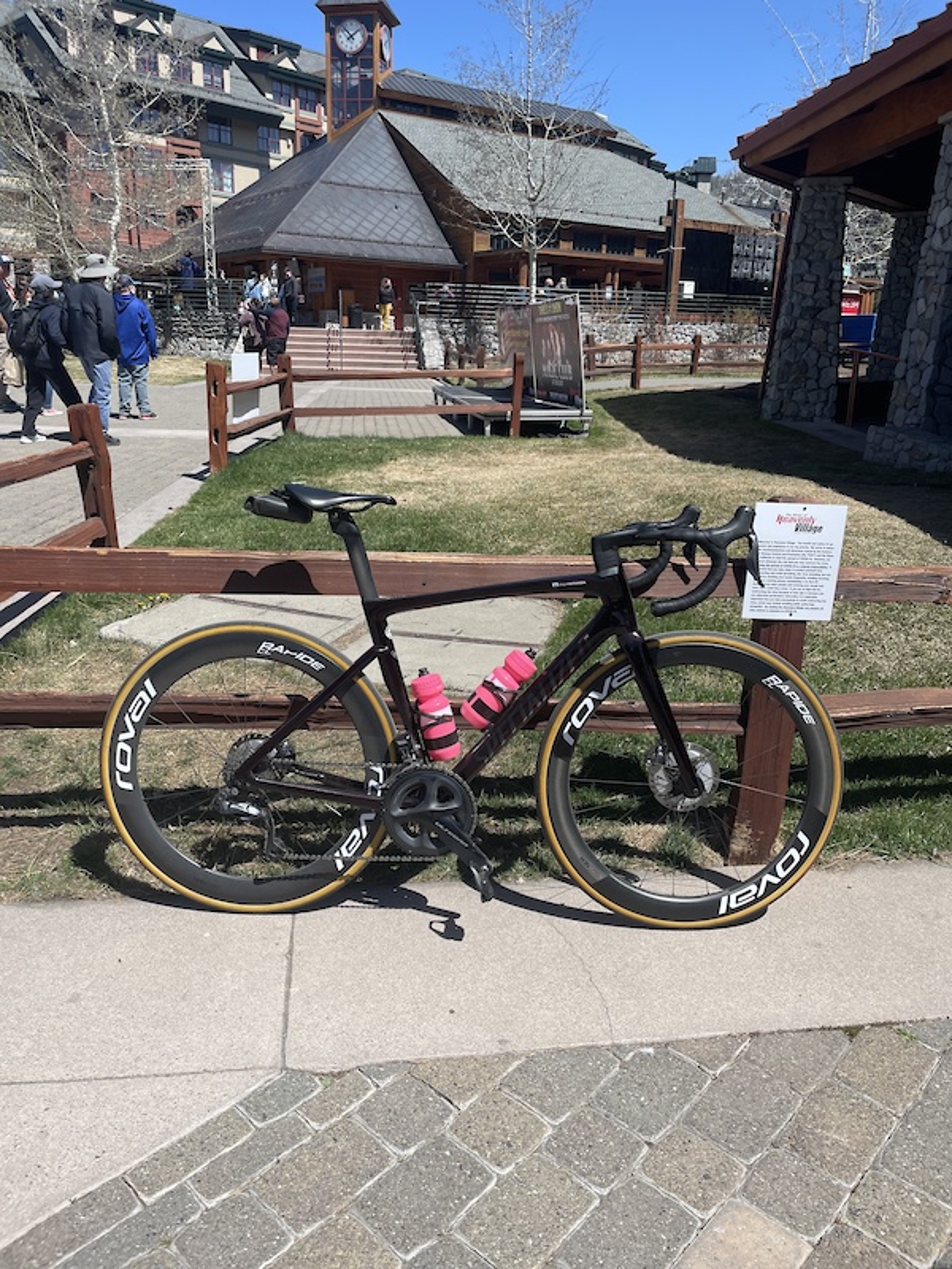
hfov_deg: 53.1
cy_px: 634
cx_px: 476
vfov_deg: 67.3
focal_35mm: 26
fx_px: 953
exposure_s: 1/3040
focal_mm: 4.2
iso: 32
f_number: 1.6
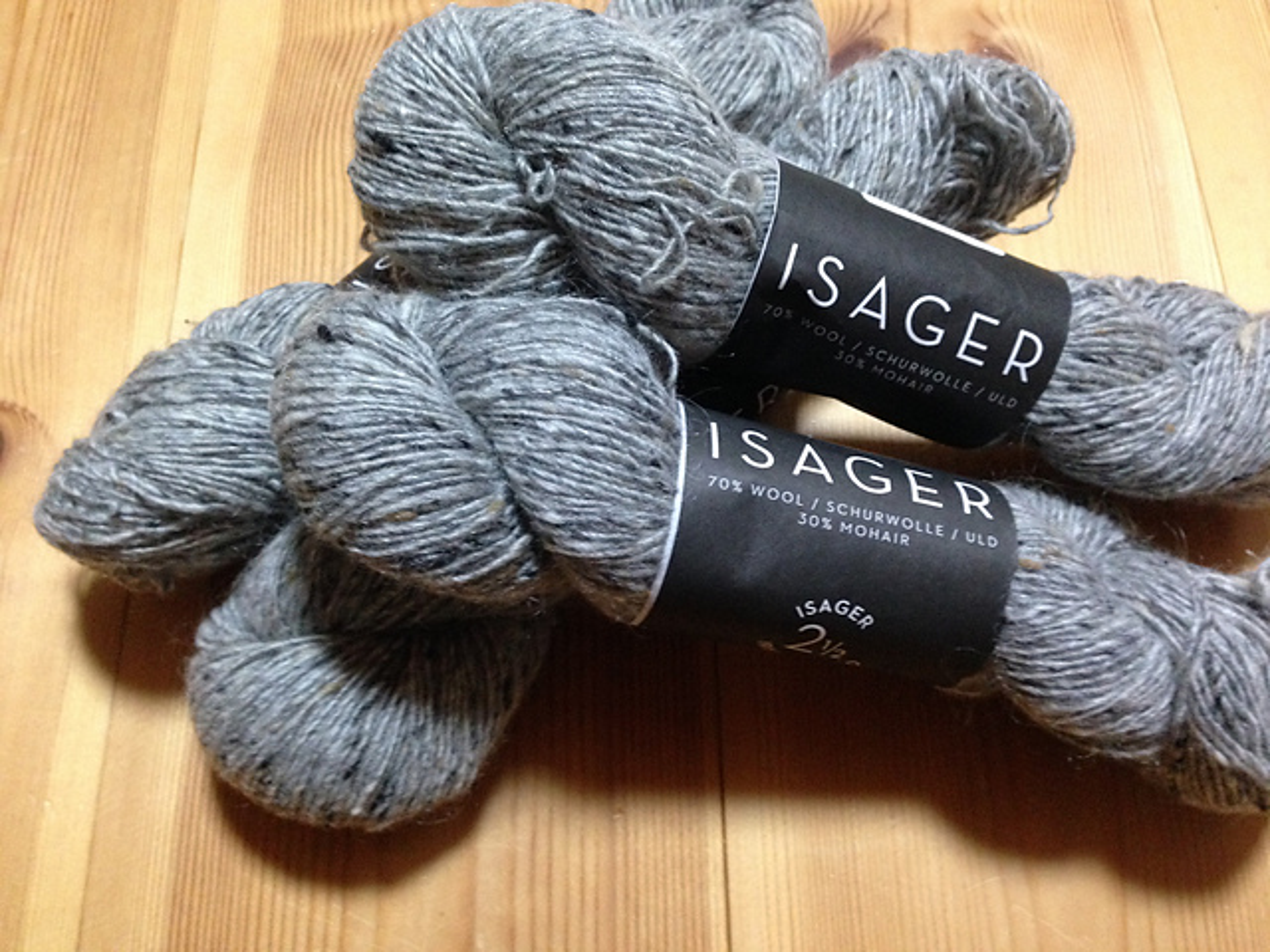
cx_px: 635
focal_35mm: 33
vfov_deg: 42.9
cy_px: 476
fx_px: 1211
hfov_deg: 55.4
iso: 400
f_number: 2.4
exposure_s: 1/15
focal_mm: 4.12
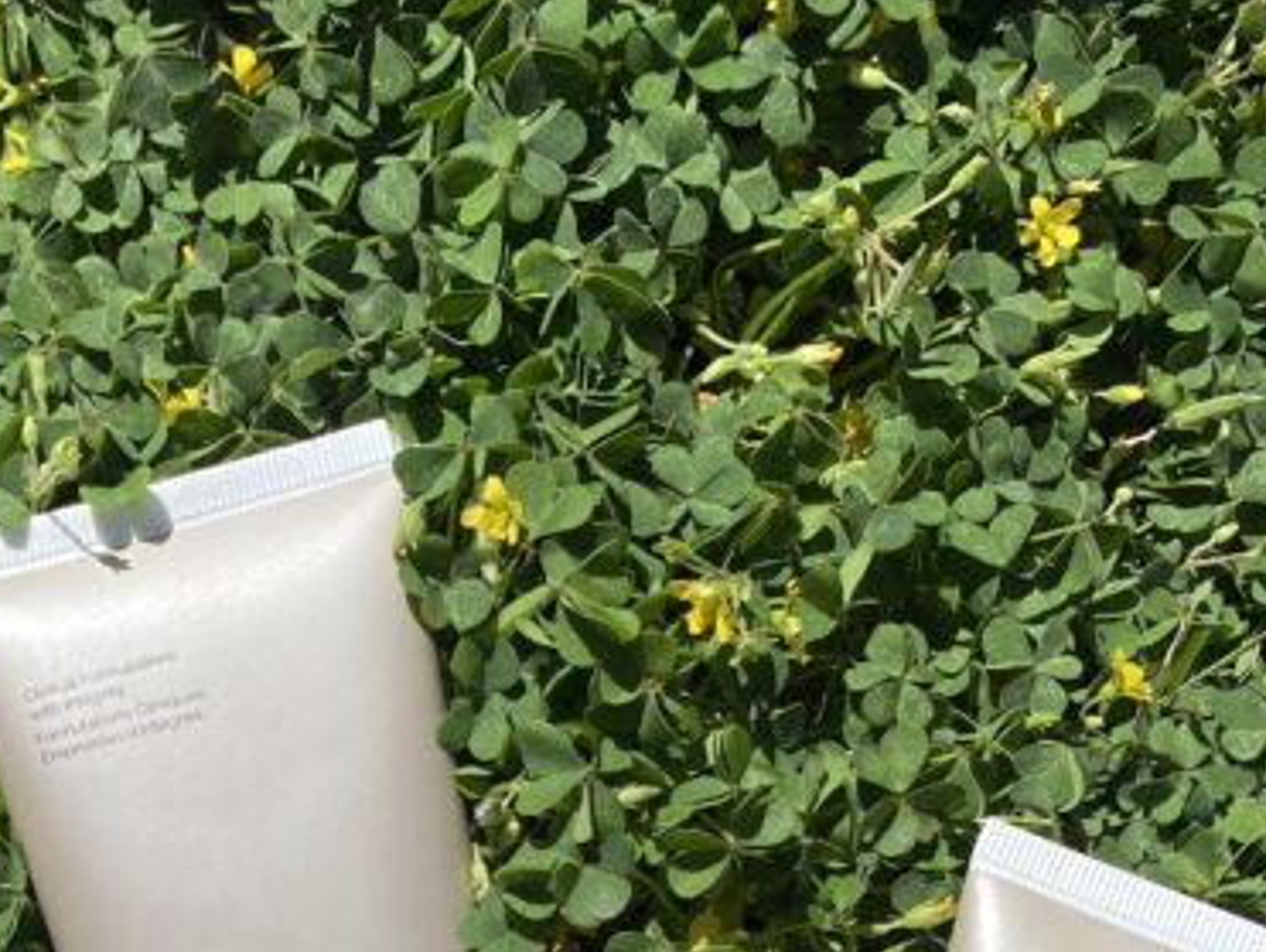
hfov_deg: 27.0
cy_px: 1167
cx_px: 188
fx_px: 2563
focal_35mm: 70
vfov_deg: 19.7
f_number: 1.8
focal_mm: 4.25
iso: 32
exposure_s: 1/4115
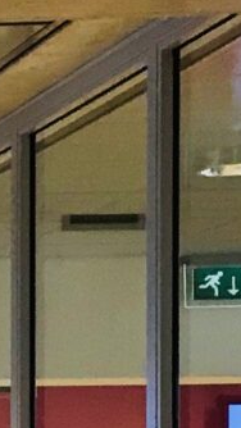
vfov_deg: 11.1
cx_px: -876
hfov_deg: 5.3
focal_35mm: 187
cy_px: 628
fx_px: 2123
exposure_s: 1/25
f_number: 1.8
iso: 40
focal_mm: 3.99
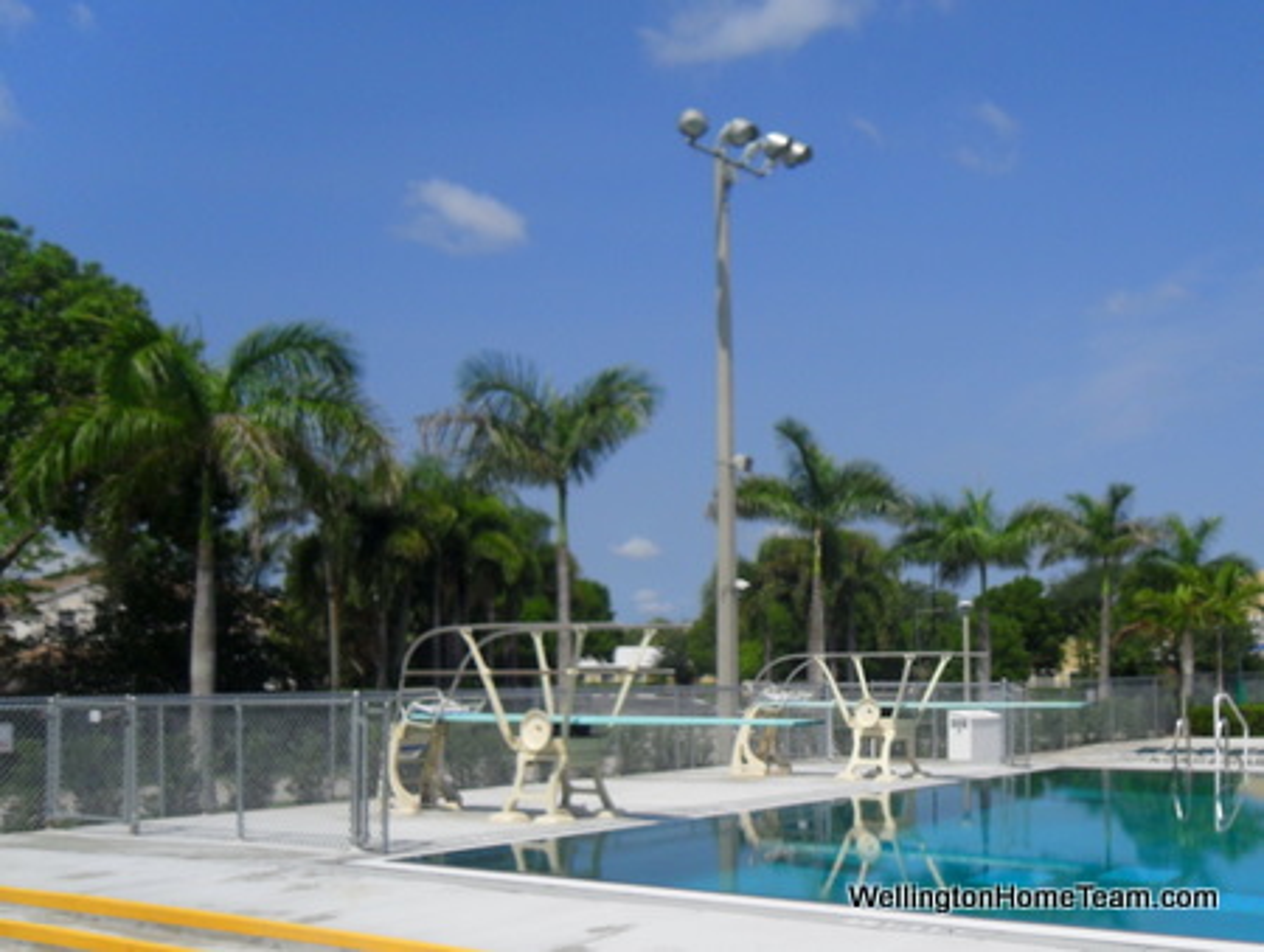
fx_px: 1024
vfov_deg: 49.9
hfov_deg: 63.4
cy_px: 476
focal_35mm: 28
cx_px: 632
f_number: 9.5
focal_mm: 5
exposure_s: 1/250
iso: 80
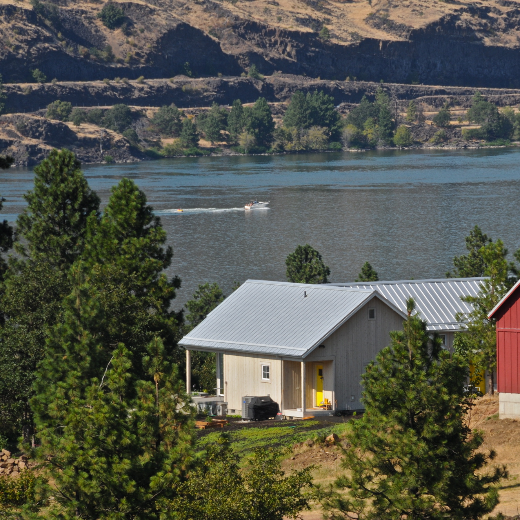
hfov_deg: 4.6
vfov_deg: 4.6
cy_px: 260
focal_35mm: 384
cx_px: 361
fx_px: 6526
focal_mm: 200
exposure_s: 1/160
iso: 200
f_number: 13
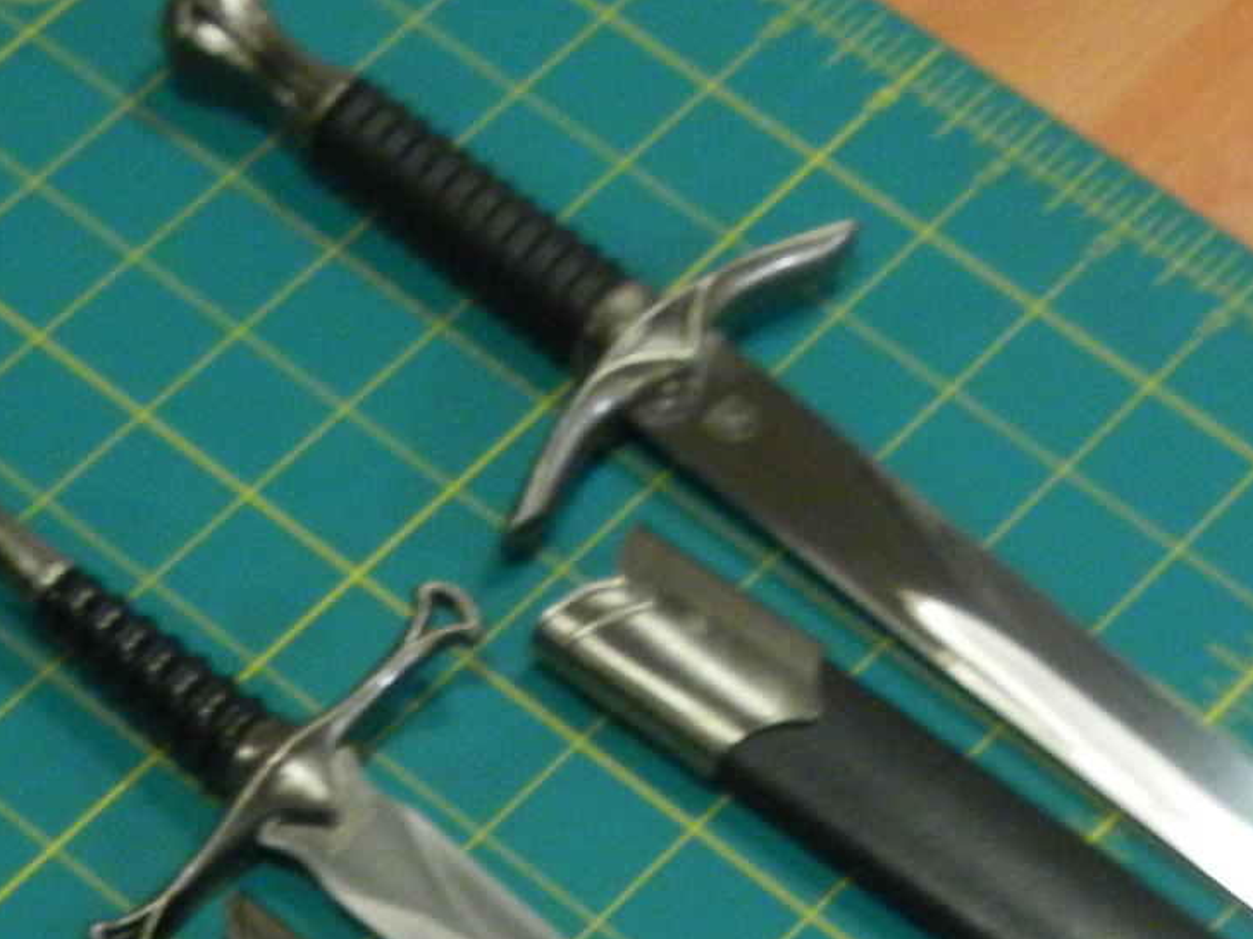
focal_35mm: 103
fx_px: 3728
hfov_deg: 18.9
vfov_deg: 13.3
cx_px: 298
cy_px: 1554
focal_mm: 5.4
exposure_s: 1/16.6
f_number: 3.5
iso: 400
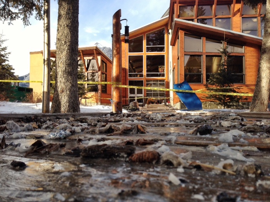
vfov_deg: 42.9
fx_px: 257
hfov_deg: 55.4
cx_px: 135
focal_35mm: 33
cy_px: 101
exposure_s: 1/480
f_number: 2.4
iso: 50
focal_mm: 4.12
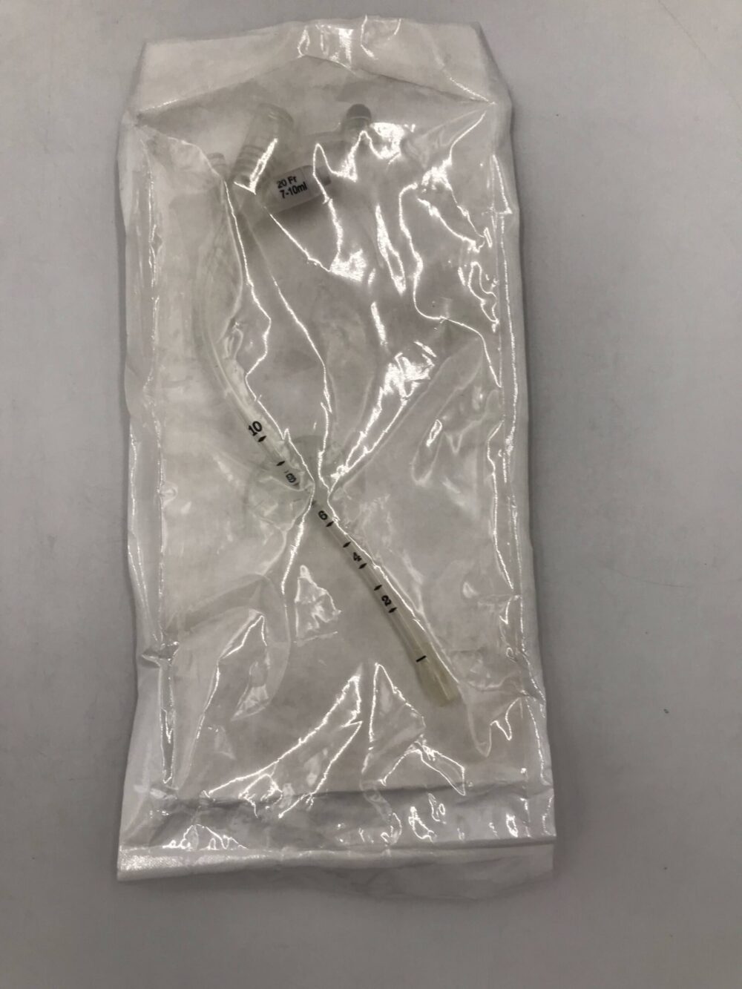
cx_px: 371
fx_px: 800
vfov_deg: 63.4
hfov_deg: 49.8
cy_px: 494
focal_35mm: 28
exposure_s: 1/60
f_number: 1.8
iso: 25
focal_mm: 3.99
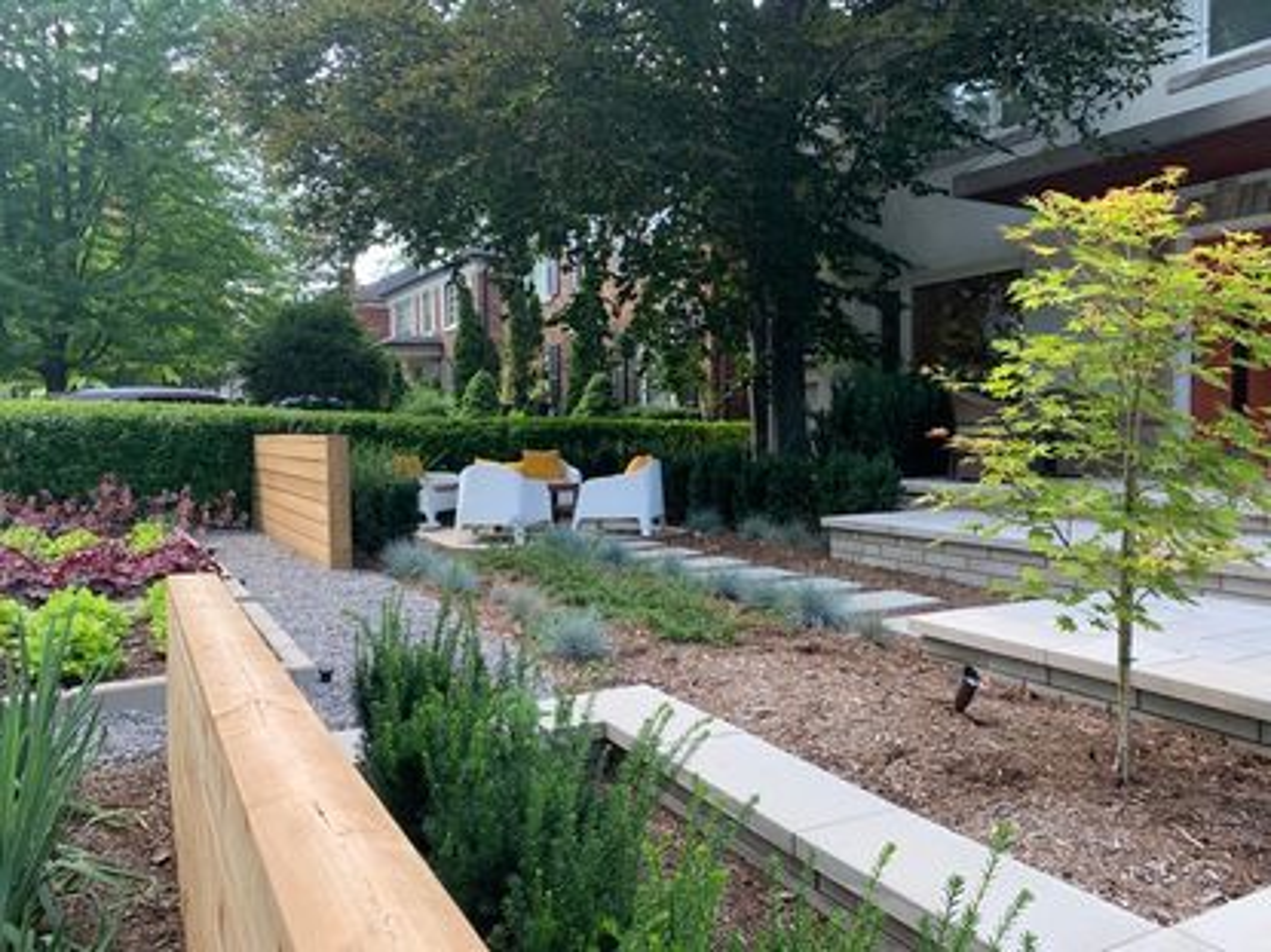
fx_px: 954
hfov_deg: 67.3
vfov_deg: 53.0
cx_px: 636
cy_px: 476
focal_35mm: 26
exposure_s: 1/122
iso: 25
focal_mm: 4.25
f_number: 1.8
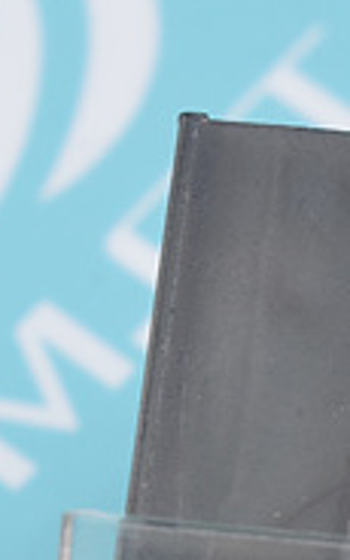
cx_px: 642
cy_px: 393
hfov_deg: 4.4
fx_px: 4468
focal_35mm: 293
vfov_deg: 7.2
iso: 800
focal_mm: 55
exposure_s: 1/100
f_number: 7.1
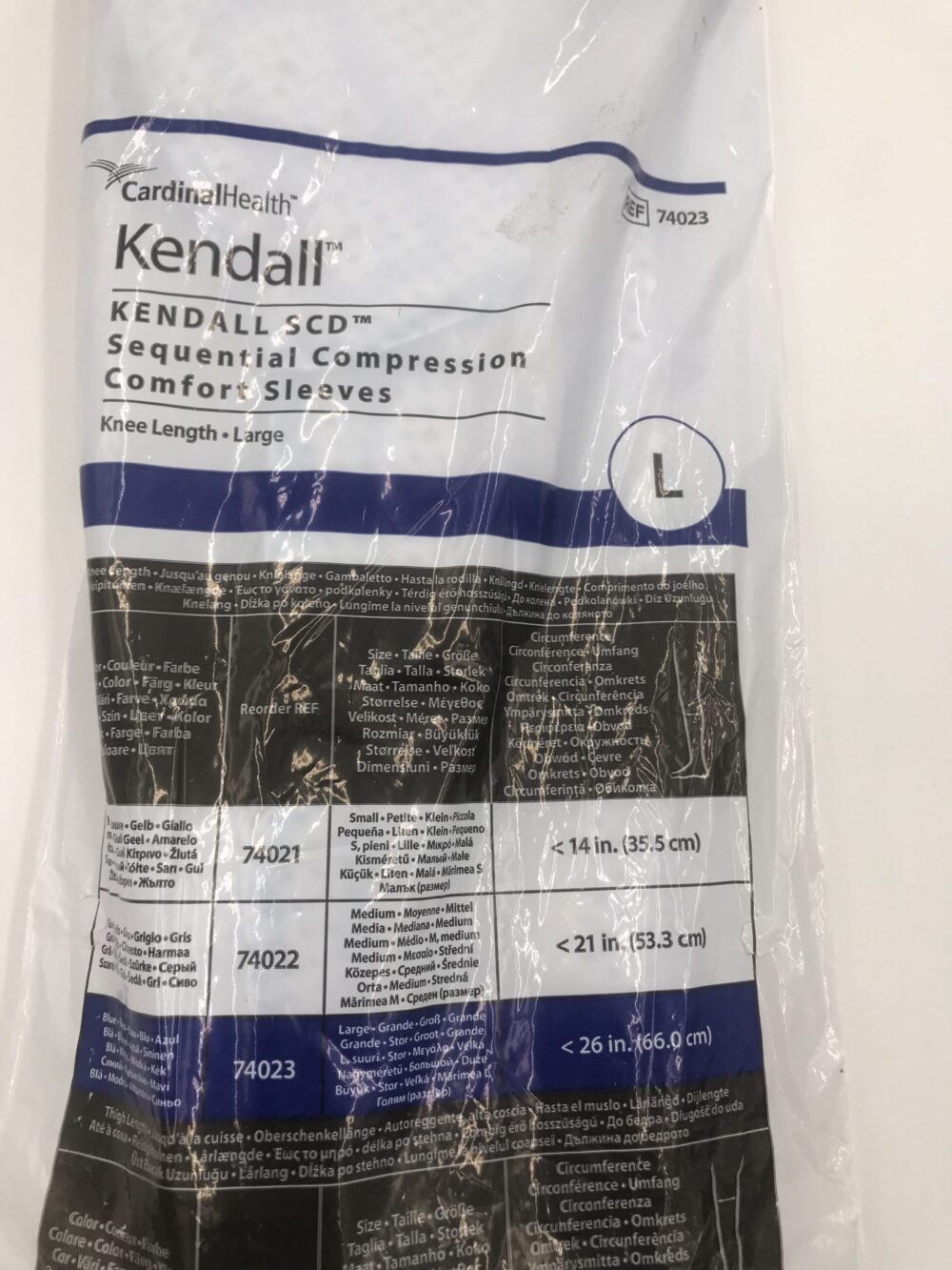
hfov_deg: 49.8
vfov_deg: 63.4
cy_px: 635
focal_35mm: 28
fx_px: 1027
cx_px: 476
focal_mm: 3.99
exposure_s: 1/120
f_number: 1.8
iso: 32
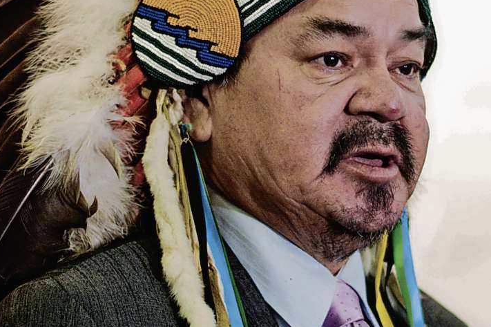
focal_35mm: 216
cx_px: 356
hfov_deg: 9.5
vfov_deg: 6.4
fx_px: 2944
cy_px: 131
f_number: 1.8
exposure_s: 1/320
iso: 400
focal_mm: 50
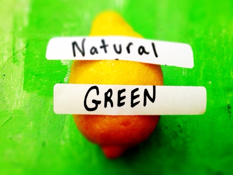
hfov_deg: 52.6
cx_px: 116
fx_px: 236
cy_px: 88
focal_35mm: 35
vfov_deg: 40.7
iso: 160
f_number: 2.4
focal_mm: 4.28
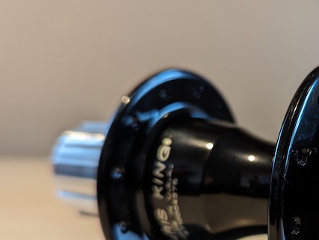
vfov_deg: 31.8
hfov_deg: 40.7
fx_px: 415
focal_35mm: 45
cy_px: 170
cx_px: 244
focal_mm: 6.81
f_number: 1.85
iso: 69
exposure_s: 1/24
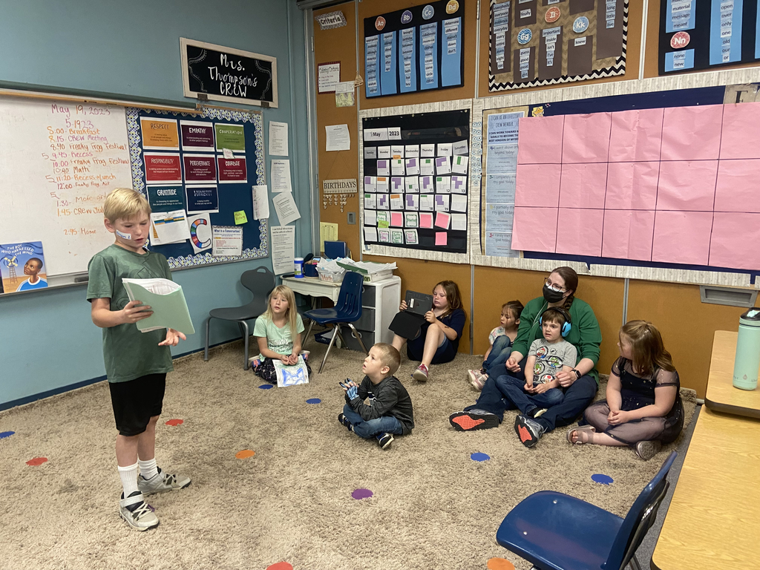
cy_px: 285
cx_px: 380
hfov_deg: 67.3
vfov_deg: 53.1
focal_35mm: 26
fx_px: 571
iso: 200
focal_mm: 4.25
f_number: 1.8
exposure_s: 1/60
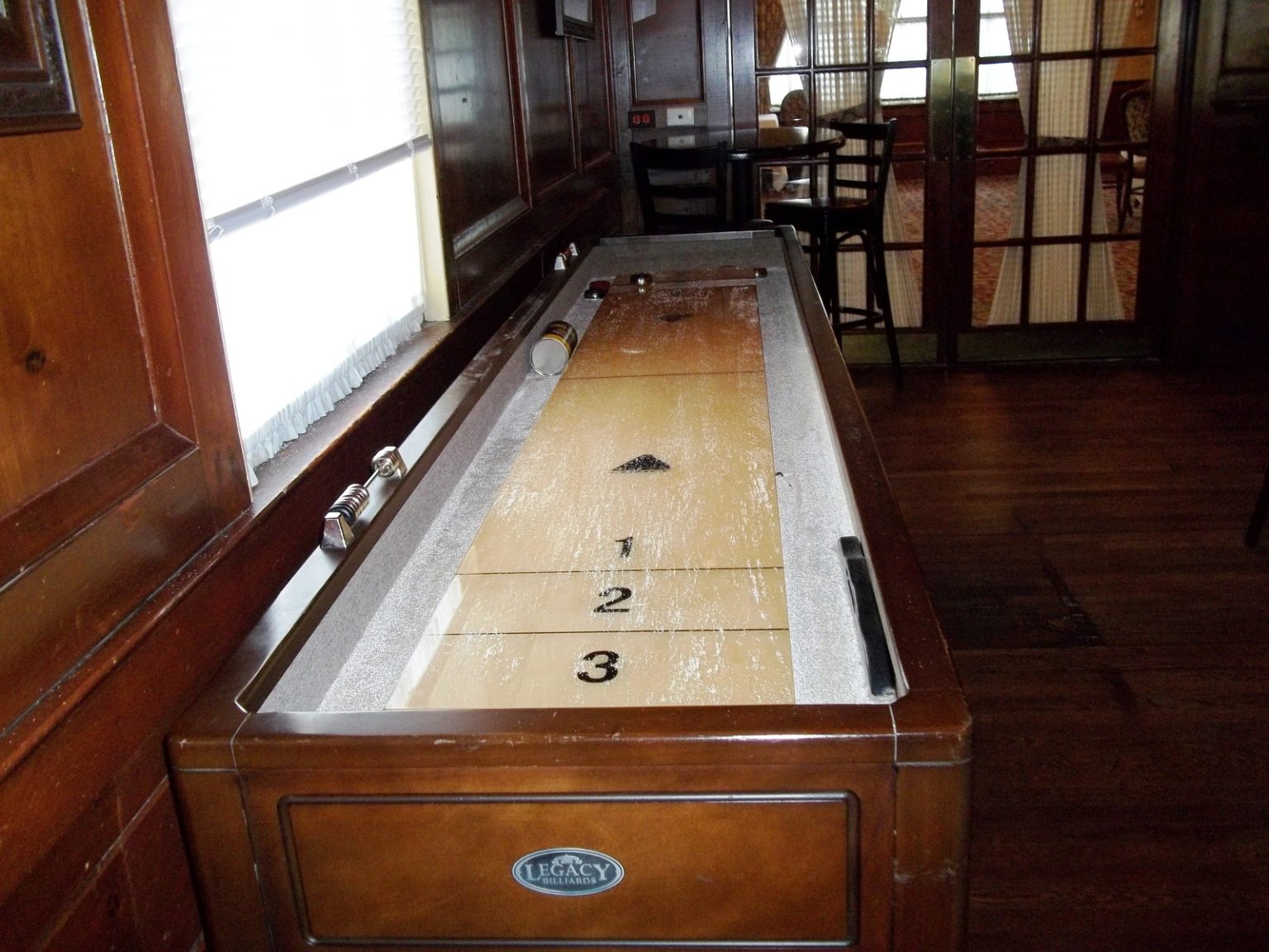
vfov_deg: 44.2
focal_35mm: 32
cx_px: 634
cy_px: 476
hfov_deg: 56.8
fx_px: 1173
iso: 160
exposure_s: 1/30
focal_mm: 5.7
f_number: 2.9
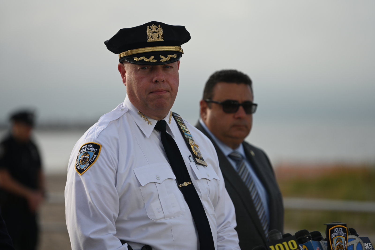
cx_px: 188
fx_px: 1719
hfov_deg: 12.5
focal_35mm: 165
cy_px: 125
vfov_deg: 8.3
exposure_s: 1/2000
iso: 140
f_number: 2.8
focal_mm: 165
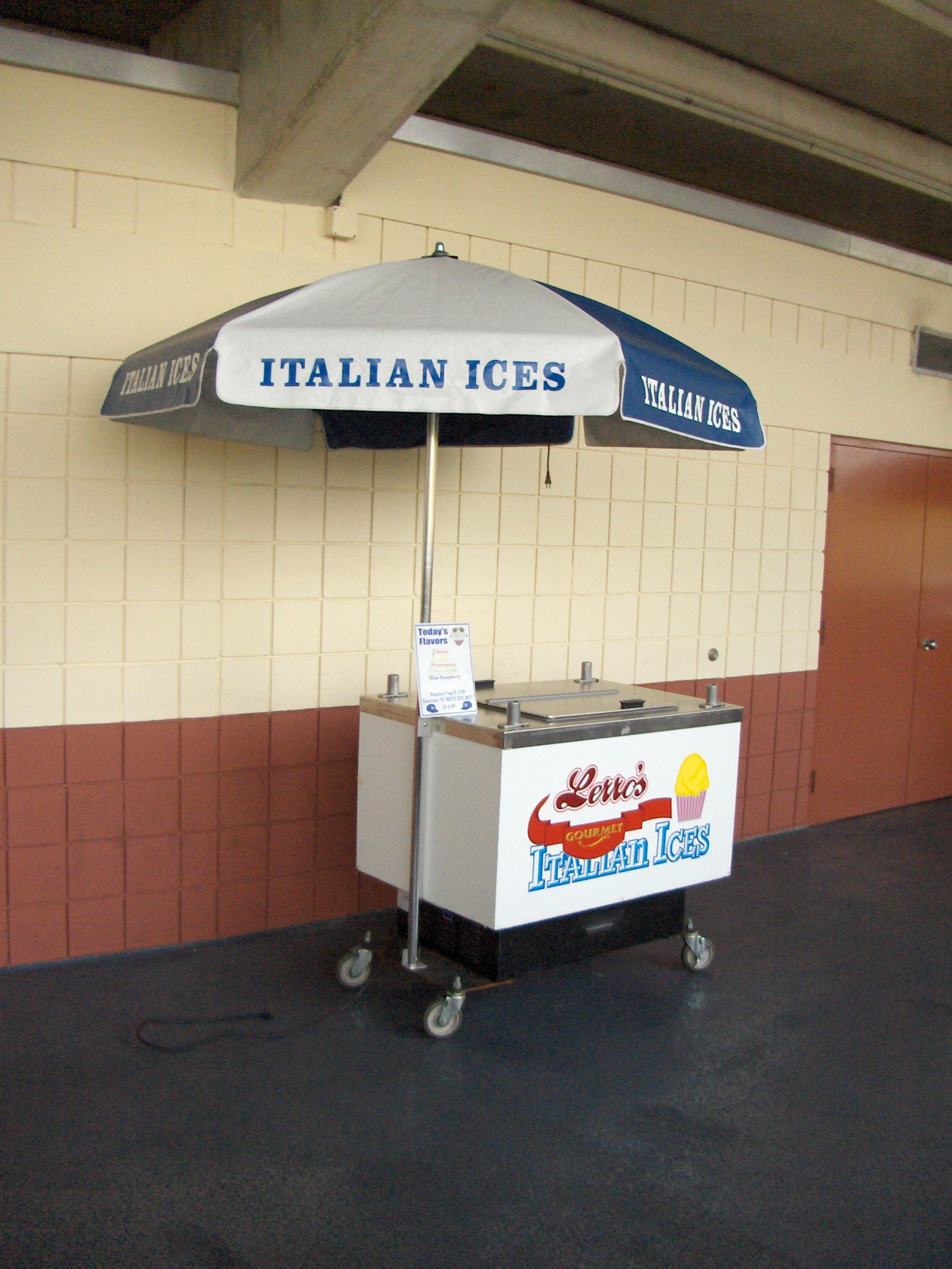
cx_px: 476
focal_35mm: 35
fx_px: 1283
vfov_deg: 52.6
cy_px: 634
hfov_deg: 40.7
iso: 112
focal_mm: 5.8
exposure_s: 1/122
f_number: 2.6
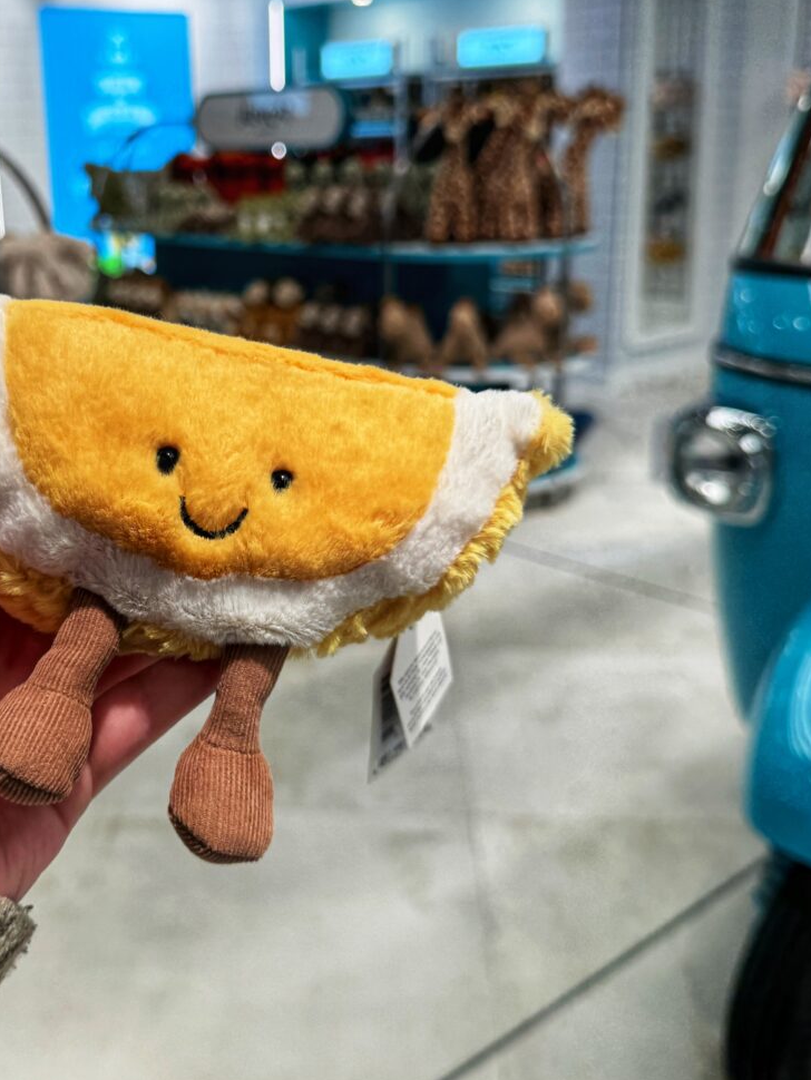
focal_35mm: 38
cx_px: 211
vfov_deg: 48.8
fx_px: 1187
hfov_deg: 36.9
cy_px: 470
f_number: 1.78
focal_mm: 6.76
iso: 64
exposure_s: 1/121
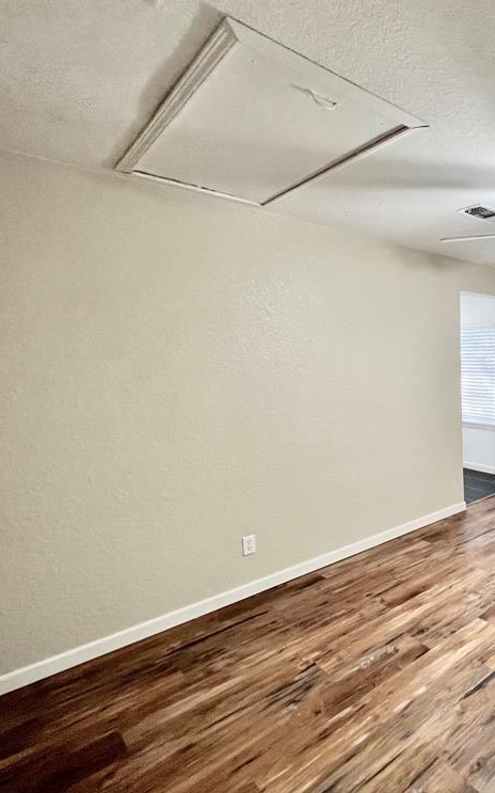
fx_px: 410
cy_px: 386
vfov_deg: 88.0
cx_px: 489
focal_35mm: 19
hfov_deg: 50.9
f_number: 1.8
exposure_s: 1/97
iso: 250
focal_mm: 1.57
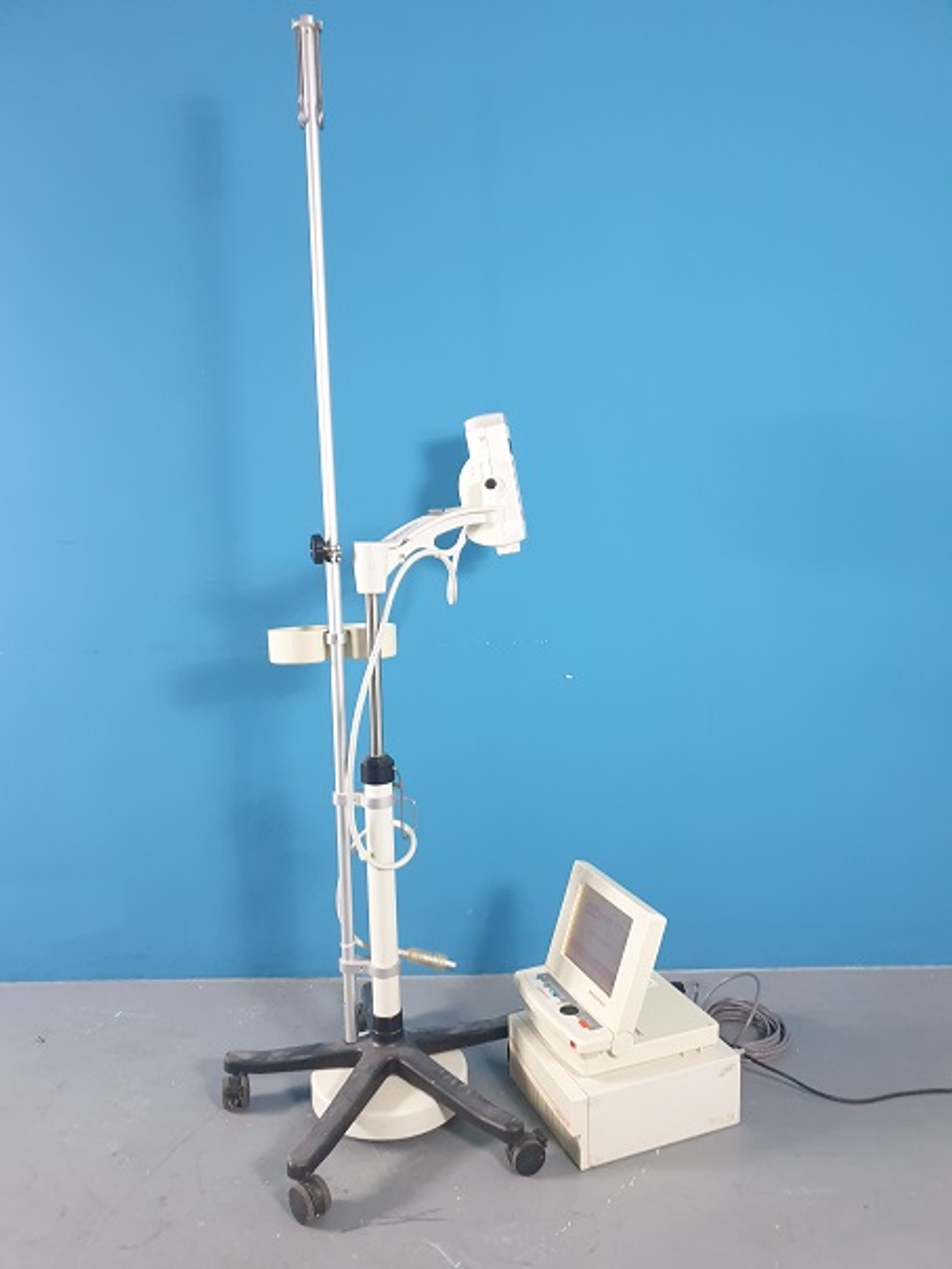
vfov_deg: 67.3
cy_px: 634
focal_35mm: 26
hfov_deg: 53.1
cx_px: 476
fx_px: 953
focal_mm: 4.3
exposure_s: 1/50
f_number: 1.5
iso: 250
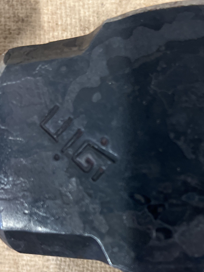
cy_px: 194
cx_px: 136
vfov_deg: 36.2
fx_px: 409
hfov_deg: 27.9
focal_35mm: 52
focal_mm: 5.7
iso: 400
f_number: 1.5
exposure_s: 1/33
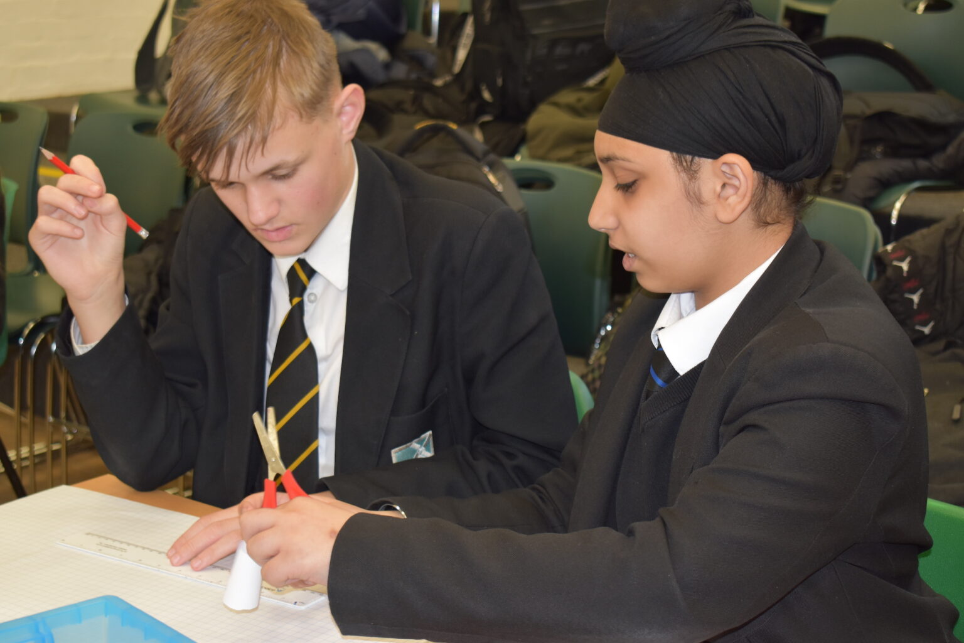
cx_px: 482
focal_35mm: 68
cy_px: 322
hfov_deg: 29.9
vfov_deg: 20.2
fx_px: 1807
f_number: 5
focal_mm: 45
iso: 500
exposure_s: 1/30
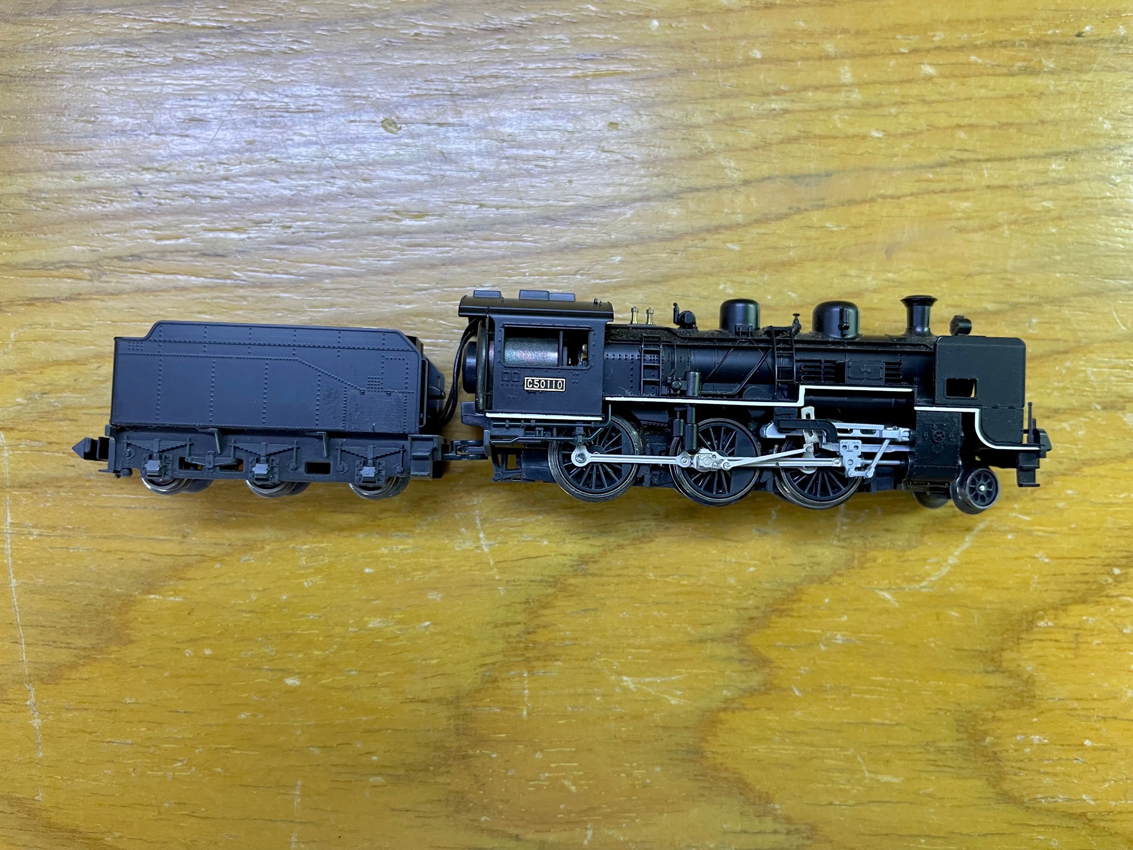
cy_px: 425
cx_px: 566
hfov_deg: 67.3
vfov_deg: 53.1
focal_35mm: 26
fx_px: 851
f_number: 1.6
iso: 100
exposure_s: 1/50
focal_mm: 4.2
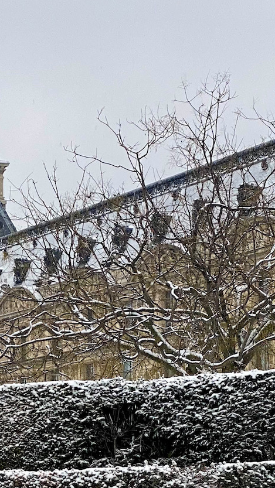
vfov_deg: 15.4
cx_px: -94
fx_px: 1762
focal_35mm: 136
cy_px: 525
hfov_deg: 8.8
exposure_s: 1/240
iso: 20
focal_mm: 6
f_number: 2
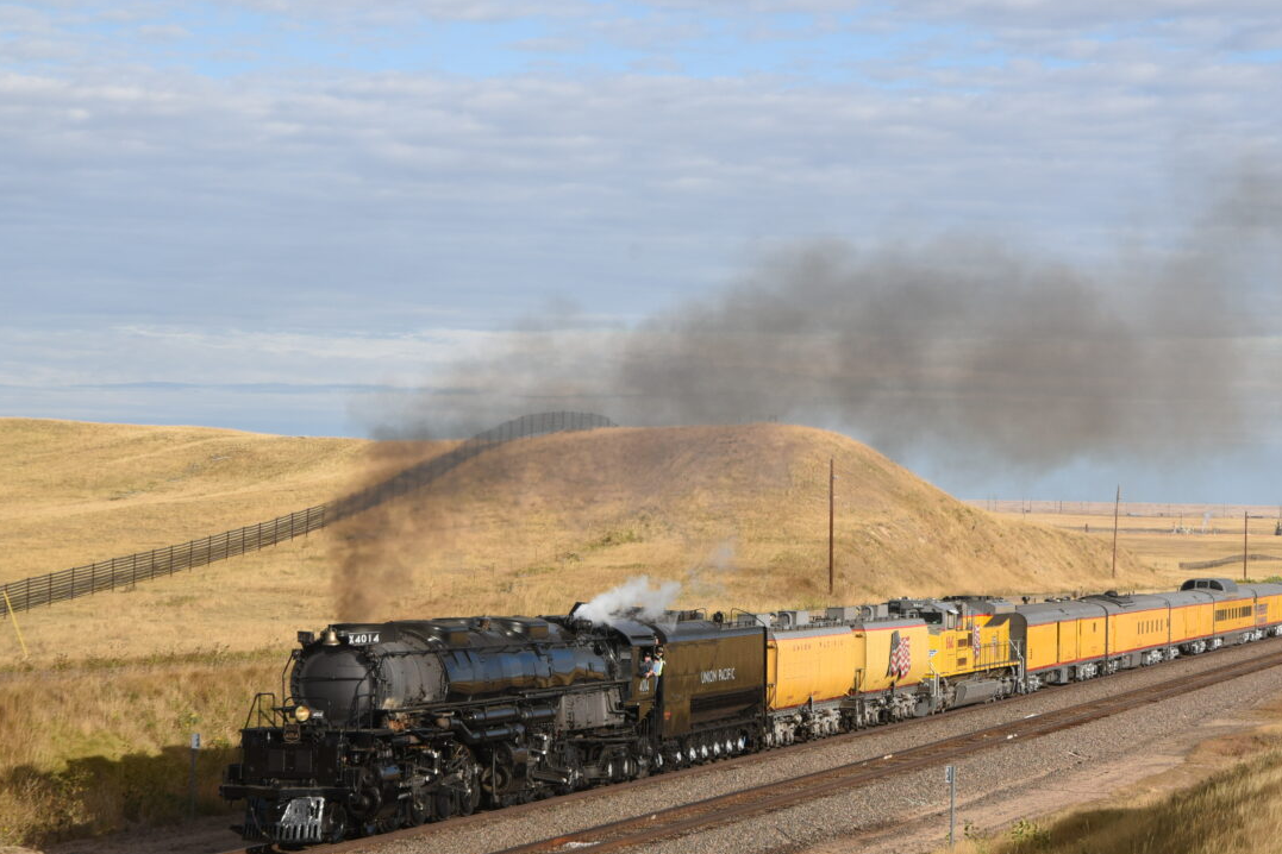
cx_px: 661
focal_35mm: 107
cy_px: 568
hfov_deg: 19.1
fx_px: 3810
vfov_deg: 12.8
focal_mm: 75
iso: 400
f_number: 11
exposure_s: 1/640
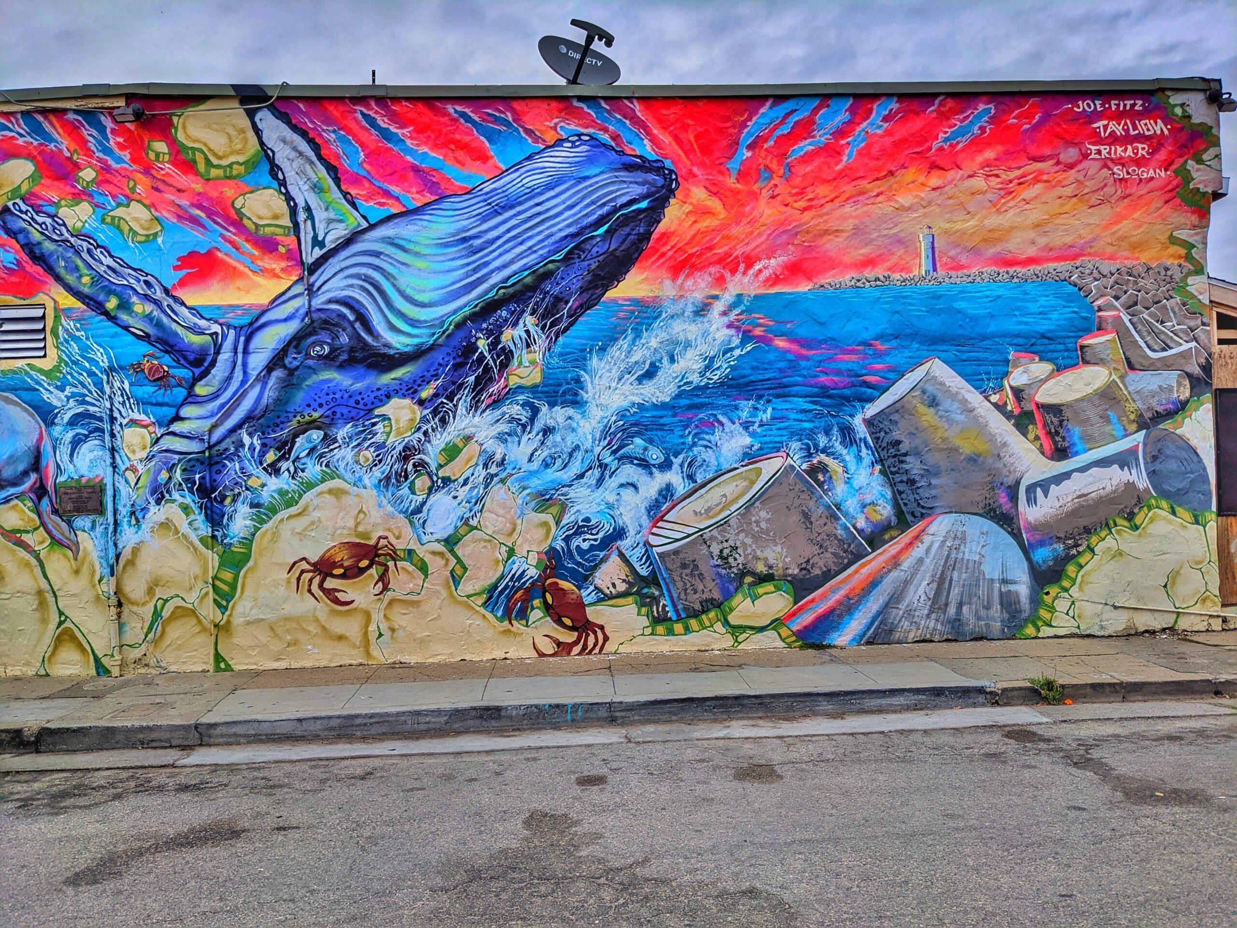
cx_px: 618
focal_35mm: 27
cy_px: 464
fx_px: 965
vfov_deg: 51.4
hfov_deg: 65.3
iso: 56
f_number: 1.73
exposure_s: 1/450
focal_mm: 4.38
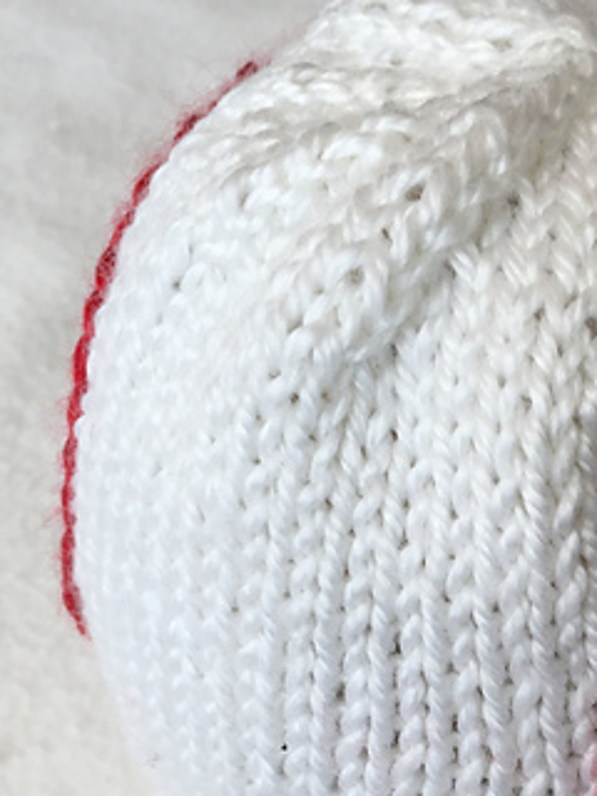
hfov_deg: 24.4
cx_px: 557
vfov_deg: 32.4
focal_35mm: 58
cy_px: 629
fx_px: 1334
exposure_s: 1/120
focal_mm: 4.15
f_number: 2.2
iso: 25
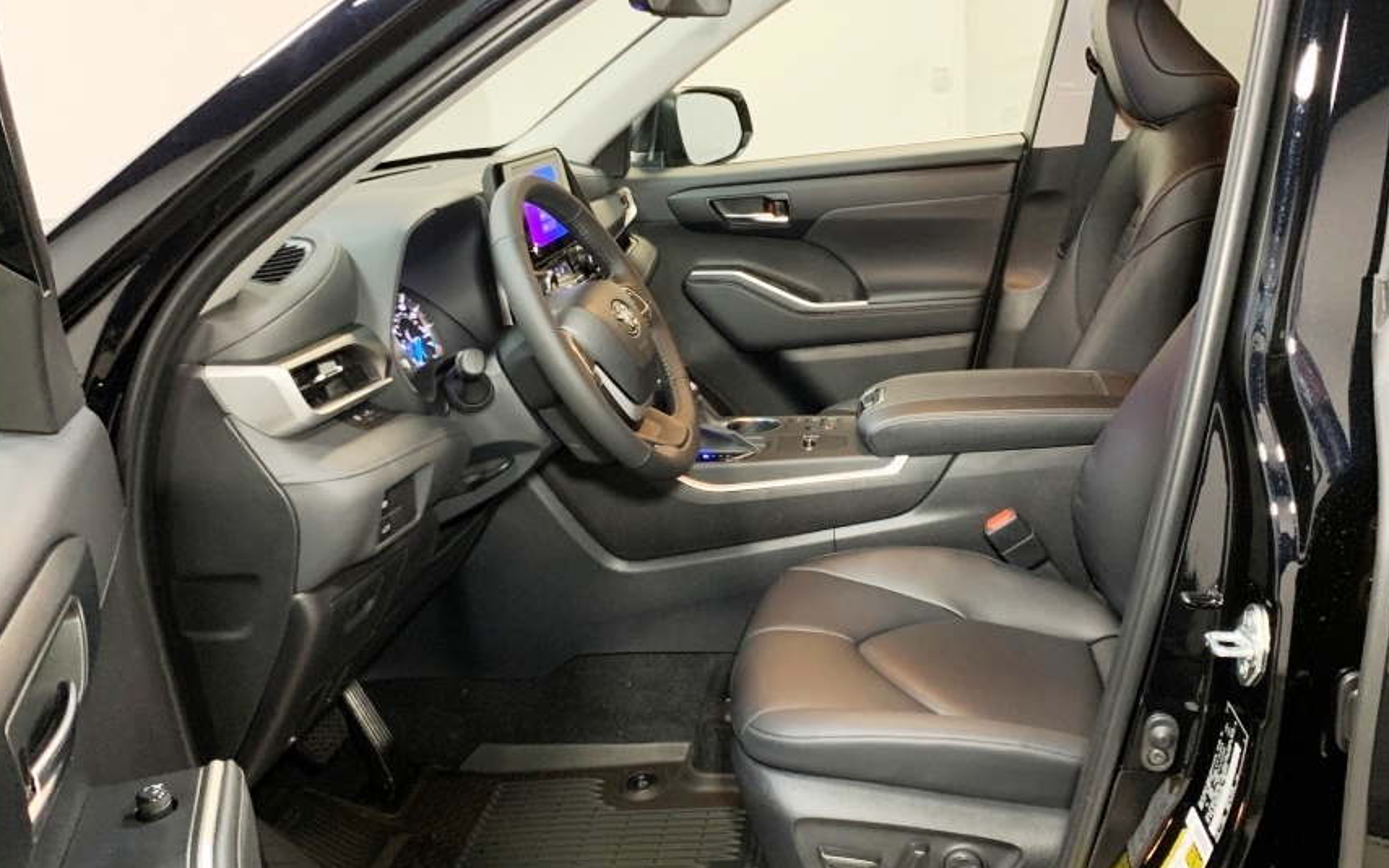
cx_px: 733
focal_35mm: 33
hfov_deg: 58.1
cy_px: 442
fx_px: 1249
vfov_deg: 38.3
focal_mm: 4.25
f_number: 1.8
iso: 640
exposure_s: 1/30
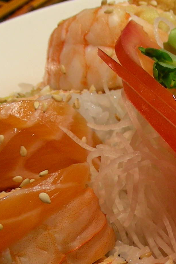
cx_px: 238
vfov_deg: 16.8
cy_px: 236
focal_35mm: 120
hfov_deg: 11.1
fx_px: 880
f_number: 3.5
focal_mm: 6.3
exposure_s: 1/24
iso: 50
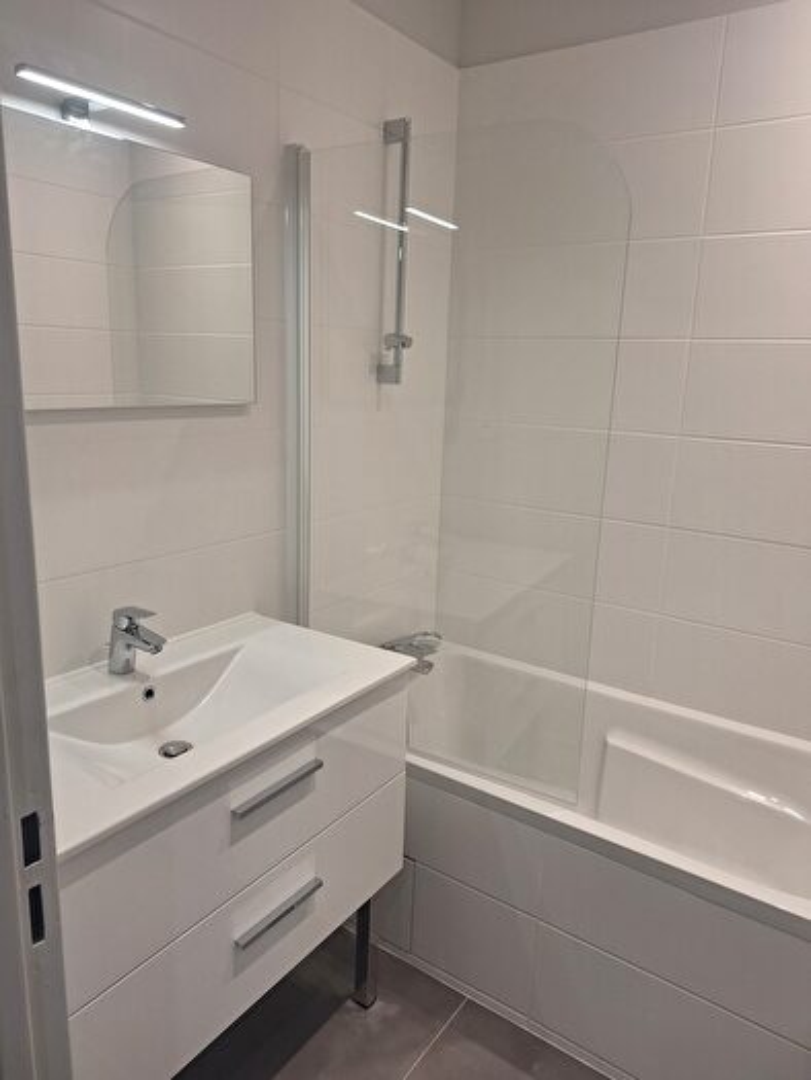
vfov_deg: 73.9
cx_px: 406
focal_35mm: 23
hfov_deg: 58.9
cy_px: 540
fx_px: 718
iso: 50
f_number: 1.8
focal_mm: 5.54
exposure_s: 1/50
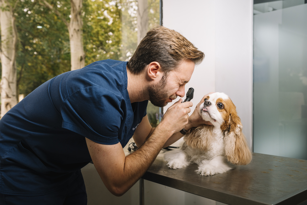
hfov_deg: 54.4
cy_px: 102
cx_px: 154
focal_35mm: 35
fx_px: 298
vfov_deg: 37.9
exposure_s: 1/400
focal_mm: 35
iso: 400
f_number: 4.5
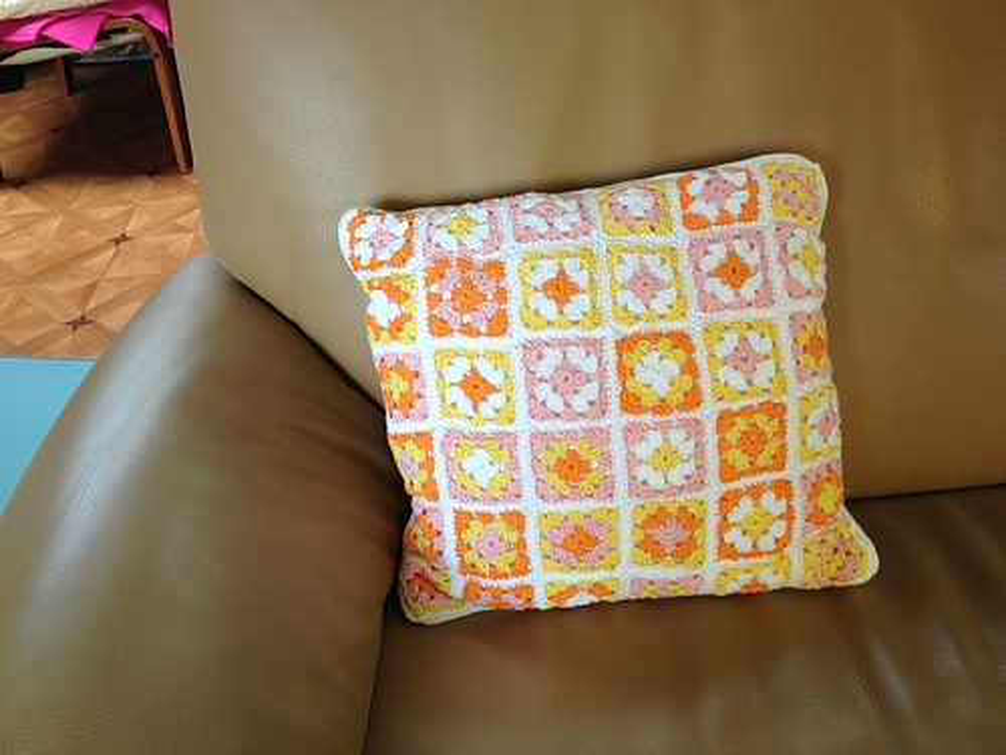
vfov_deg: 40.7
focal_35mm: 35
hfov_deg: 52.6
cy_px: 378
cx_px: 503
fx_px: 1017
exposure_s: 1/60
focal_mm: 4.28
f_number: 2.4
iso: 50
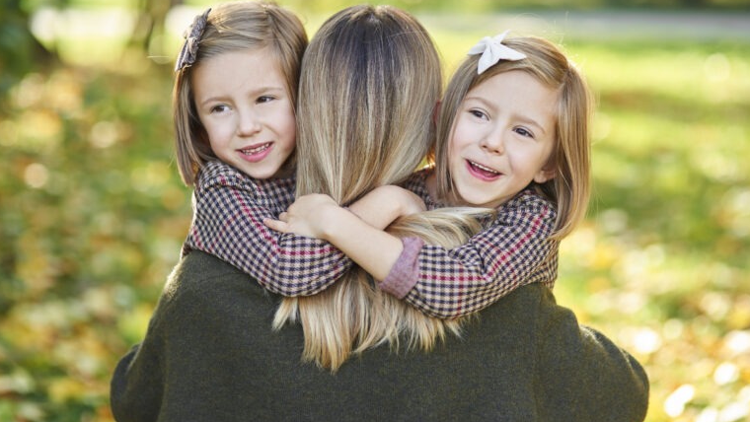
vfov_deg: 13.5
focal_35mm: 90
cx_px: 374
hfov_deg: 23.7
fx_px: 1790
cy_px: 179
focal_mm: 85
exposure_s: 1/320
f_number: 2.2
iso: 100
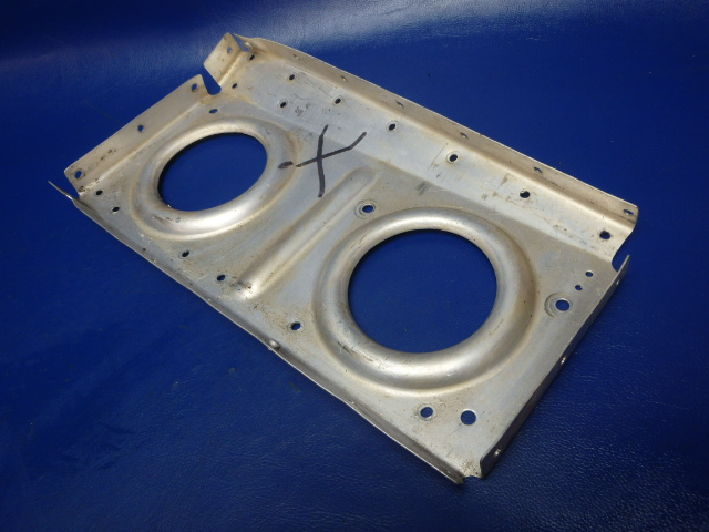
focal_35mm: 28
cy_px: 266
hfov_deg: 63.4
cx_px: 354
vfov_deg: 49.7
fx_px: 573
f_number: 3.9
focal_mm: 5
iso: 200
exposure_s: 1/30
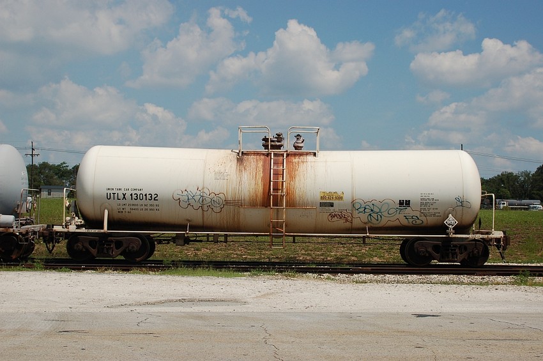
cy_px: 180
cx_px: 272
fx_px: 995
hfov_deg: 30.5
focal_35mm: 66
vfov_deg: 20.6
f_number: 11
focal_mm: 44
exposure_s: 1/500
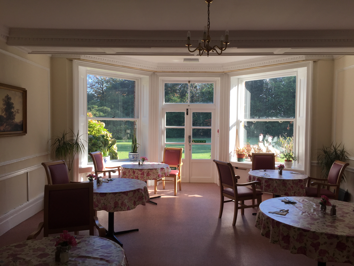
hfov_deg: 61.7
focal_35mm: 29
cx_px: 177
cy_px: 133
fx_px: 297
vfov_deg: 48.2
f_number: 2.2
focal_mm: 4.15
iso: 32
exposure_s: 1/284
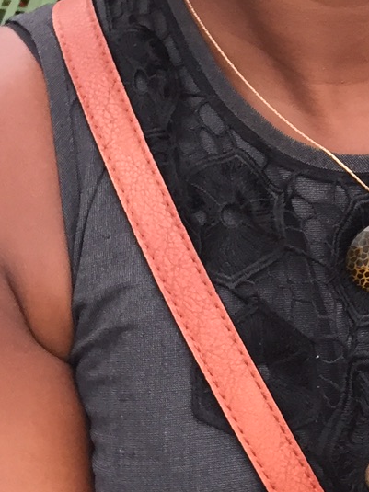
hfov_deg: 12.5
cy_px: -2
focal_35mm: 111
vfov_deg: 17.3
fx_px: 1578
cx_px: 604
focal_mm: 4.15
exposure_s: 1/33
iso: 100
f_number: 2.2
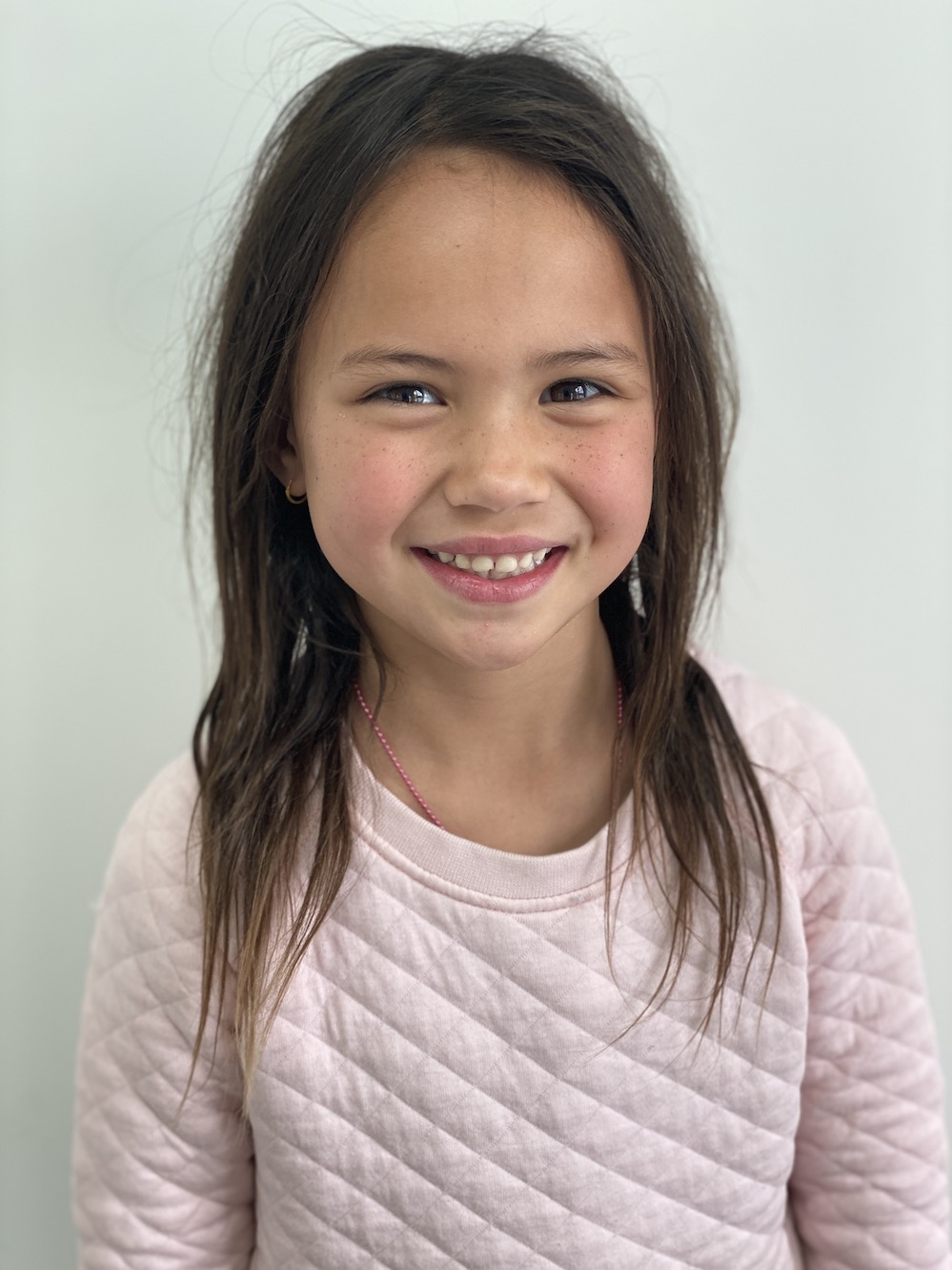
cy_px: 635
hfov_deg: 28.0
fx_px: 1907
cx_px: 476
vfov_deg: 36.8
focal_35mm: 52
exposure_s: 1/122
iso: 50
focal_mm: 6
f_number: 2
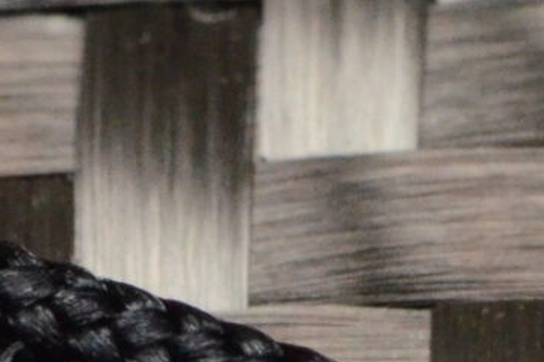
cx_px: -1242
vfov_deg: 1.2
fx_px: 16886
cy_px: 430
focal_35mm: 1118
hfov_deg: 1.8
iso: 2500
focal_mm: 105
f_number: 14
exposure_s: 1/60
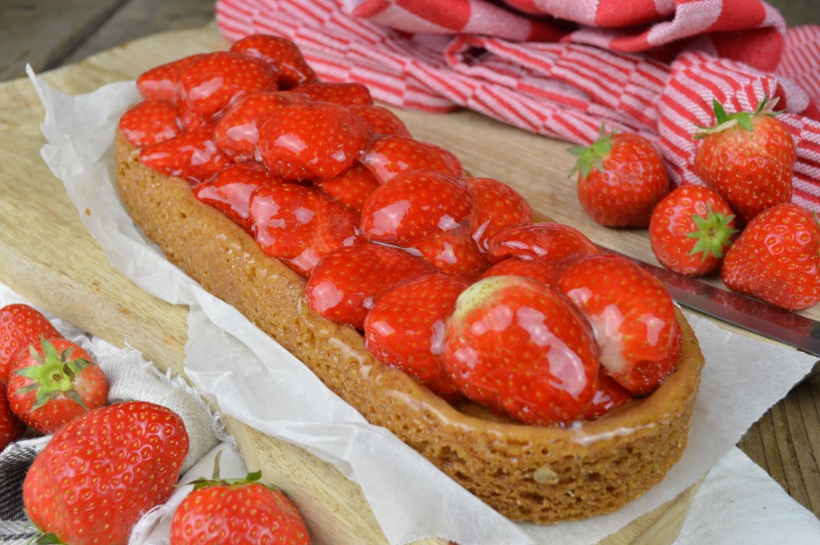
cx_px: 410
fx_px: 990
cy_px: 272
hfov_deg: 45.0
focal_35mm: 44
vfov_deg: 30.8
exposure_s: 1/8
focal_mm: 29
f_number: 7.1
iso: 100
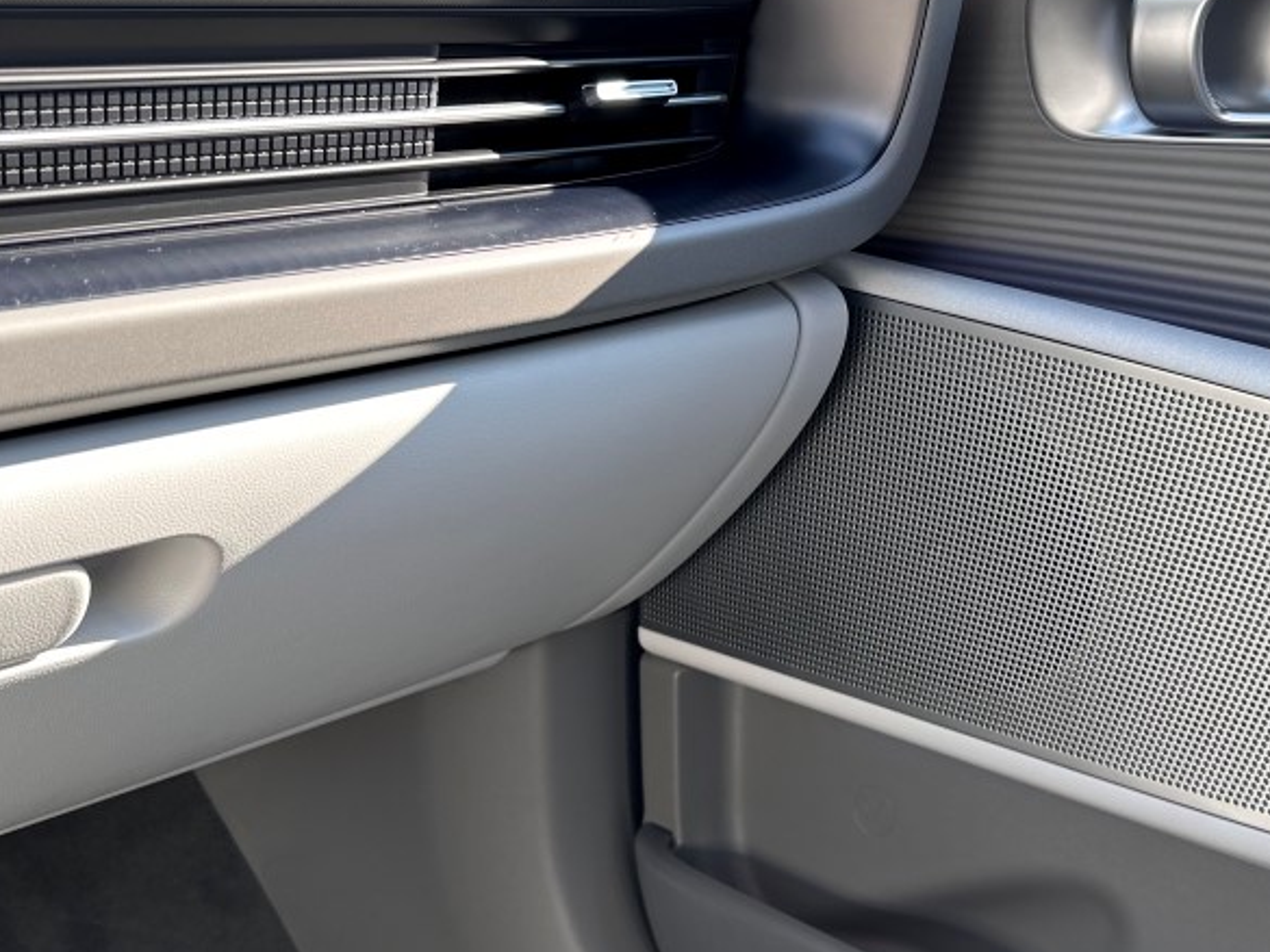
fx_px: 1541
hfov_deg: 44.6
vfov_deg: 34.3
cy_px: 525
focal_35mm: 42
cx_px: 747
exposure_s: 1/313
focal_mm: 6.86
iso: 80
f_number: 1.78
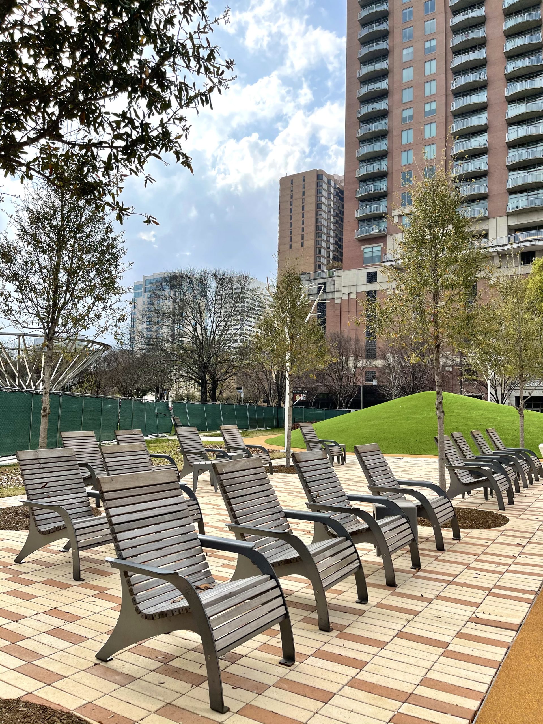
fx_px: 544
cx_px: 272
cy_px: 362
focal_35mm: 26
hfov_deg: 53.1
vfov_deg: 67.3
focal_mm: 5.1
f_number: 1.6
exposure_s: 1/5128
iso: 32
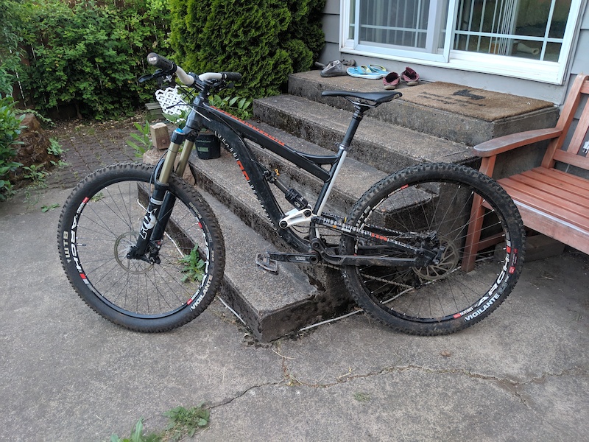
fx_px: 459
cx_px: 294
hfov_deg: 65.3
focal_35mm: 27
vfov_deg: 51.4
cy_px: 221
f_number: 1.8
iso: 258
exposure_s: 1/60
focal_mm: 4.44
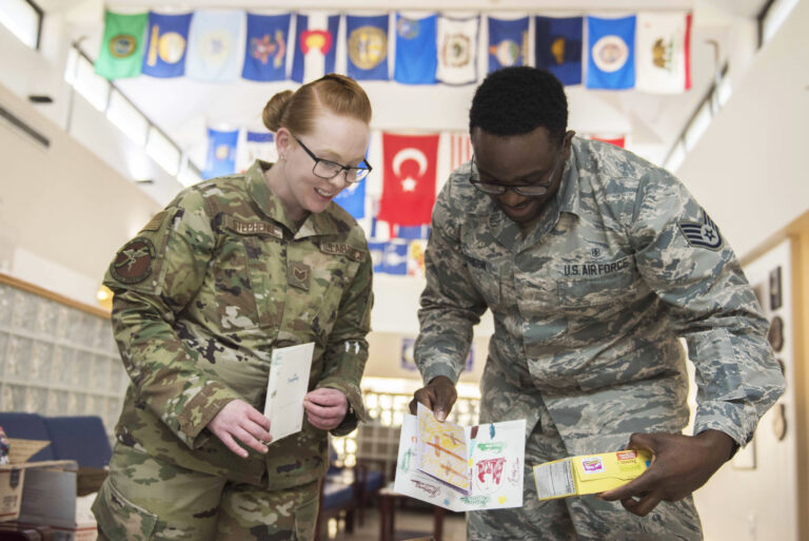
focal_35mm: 32
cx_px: 404
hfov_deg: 58.7
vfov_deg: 41.2
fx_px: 719
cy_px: 270
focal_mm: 32
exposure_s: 1/125
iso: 800
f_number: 3.2
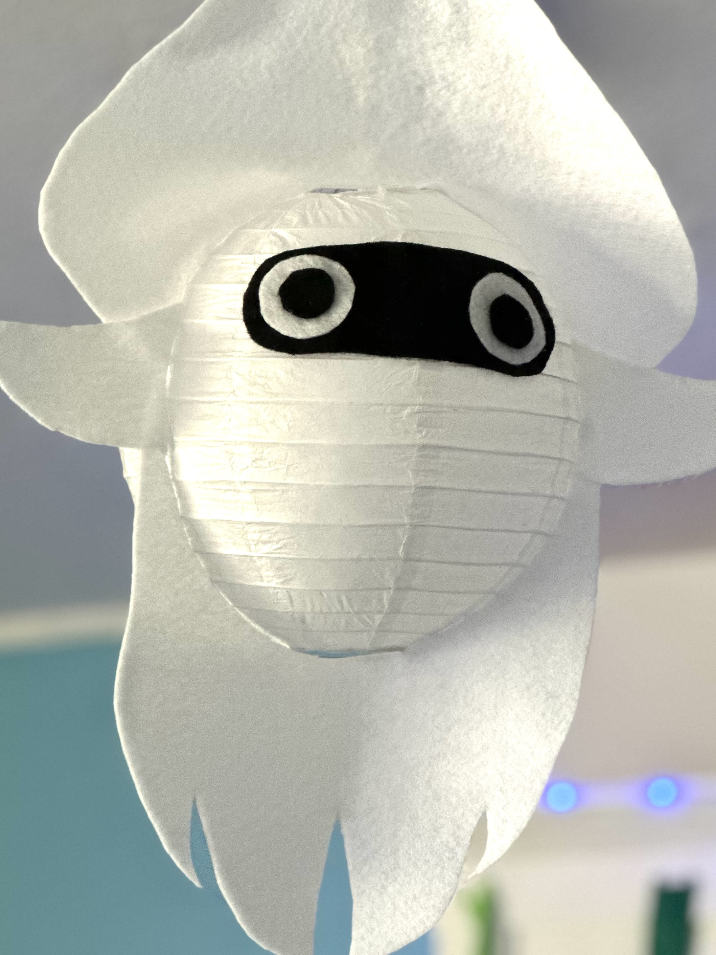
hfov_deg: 13.5
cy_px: 405
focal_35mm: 110
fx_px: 3033
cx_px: 393
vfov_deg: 17.9
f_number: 2.8
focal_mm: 9
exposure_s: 1/40
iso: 400
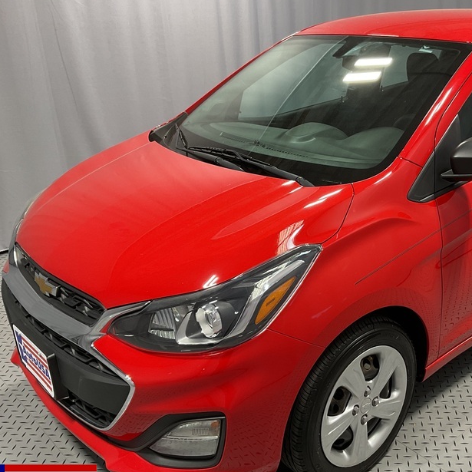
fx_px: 617
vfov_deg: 41.8
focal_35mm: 40
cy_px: 253
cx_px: 342
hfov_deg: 40.9
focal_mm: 3
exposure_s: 1/60
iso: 40
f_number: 1.8
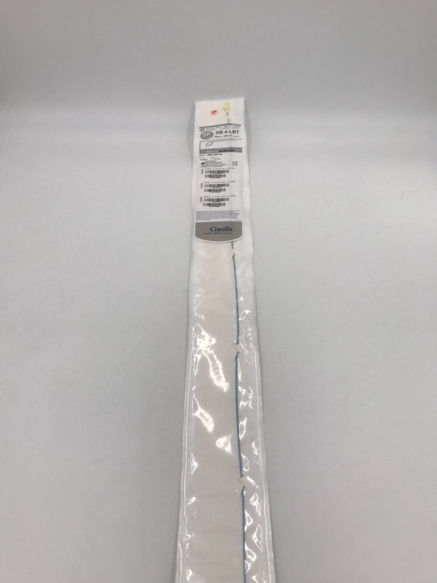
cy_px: 292
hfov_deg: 49.8
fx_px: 471
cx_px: 218
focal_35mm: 28
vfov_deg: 63.4
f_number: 1.8
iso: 20
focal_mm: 3.99
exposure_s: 1/328
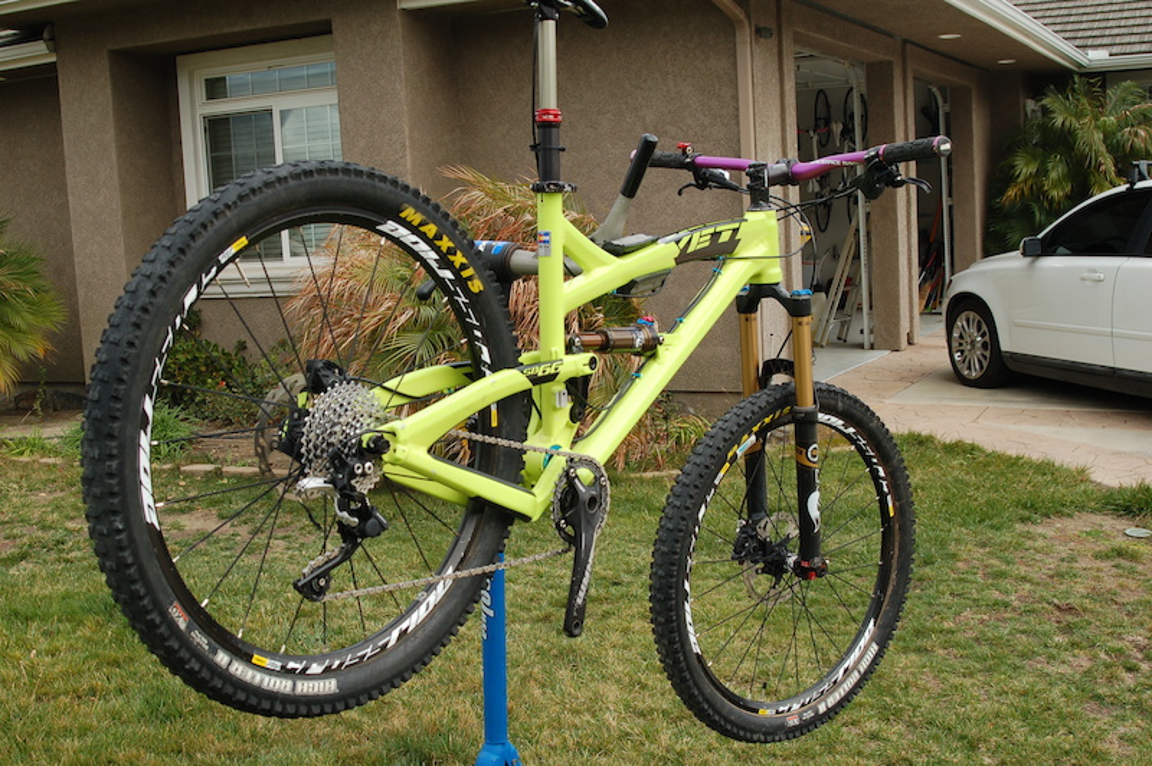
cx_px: 576
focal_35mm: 42
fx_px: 1343
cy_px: 383
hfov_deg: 46.4
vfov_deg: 31.8
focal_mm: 28
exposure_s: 1/200
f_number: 8
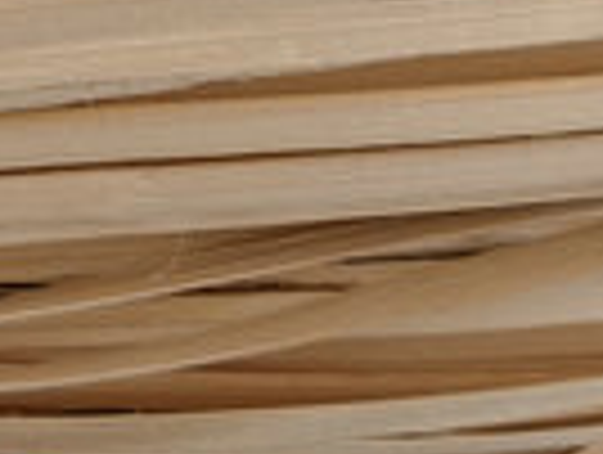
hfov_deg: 11.1
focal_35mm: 161
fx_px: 2810
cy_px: -589
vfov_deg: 8.5
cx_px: -621
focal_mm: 5.56
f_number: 1.6
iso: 125
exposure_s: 1/50
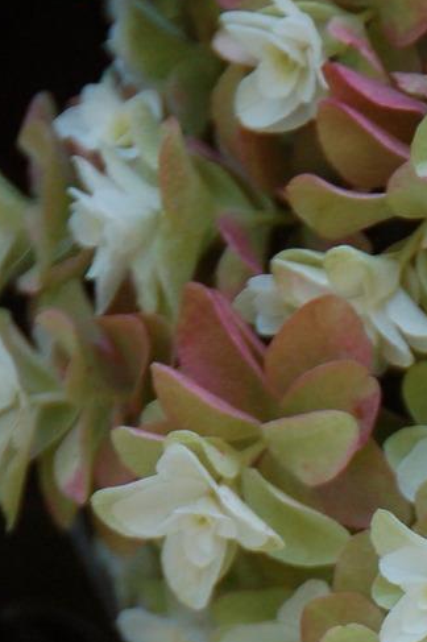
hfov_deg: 2.8
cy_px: 852
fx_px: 8668
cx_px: 626
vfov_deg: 4.2
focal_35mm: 487
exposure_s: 1/125
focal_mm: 105
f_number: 5.6
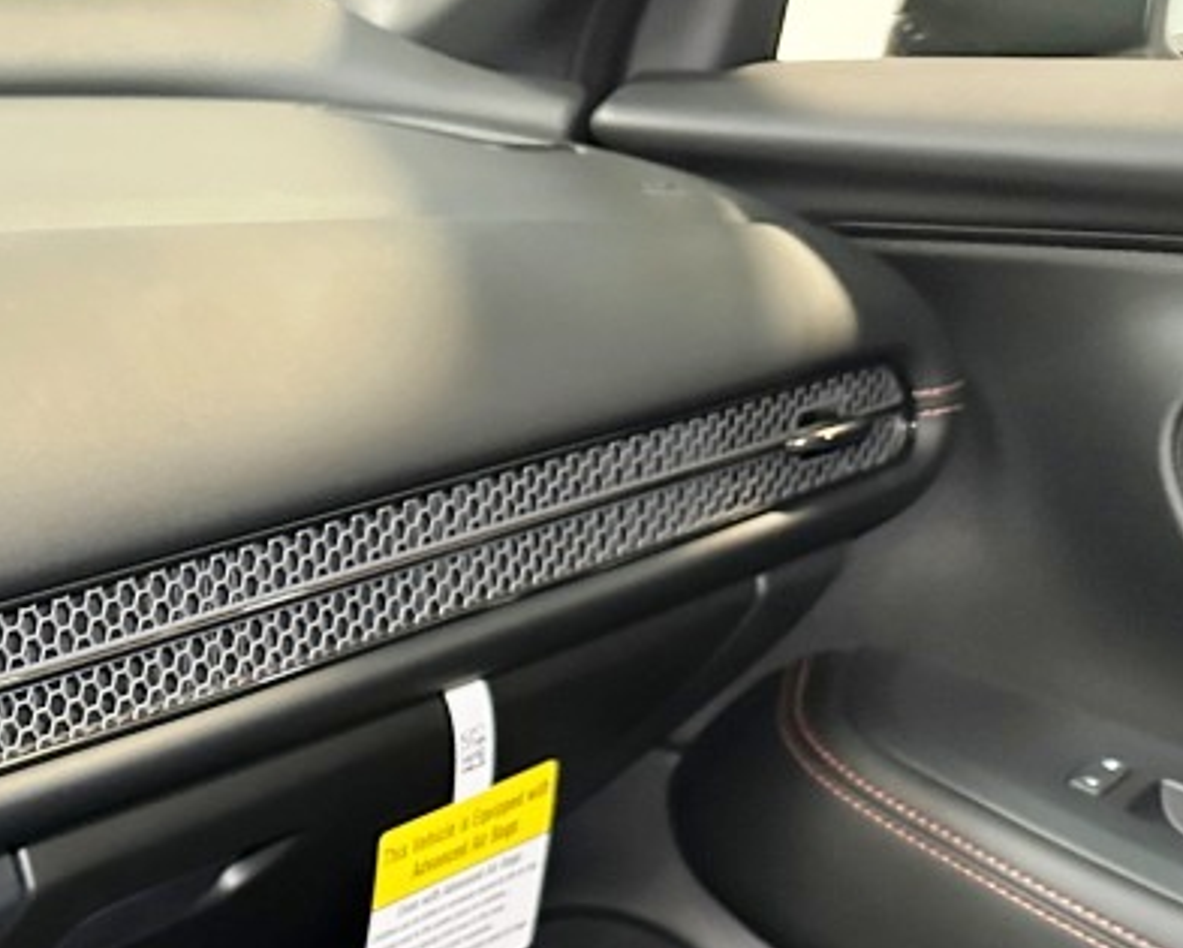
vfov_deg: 23.7
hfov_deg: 27.2
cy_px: 996
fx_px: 2137
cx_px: -250
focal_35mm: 61
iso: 800
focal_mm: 6.86
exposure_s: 1/30
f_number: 1.78
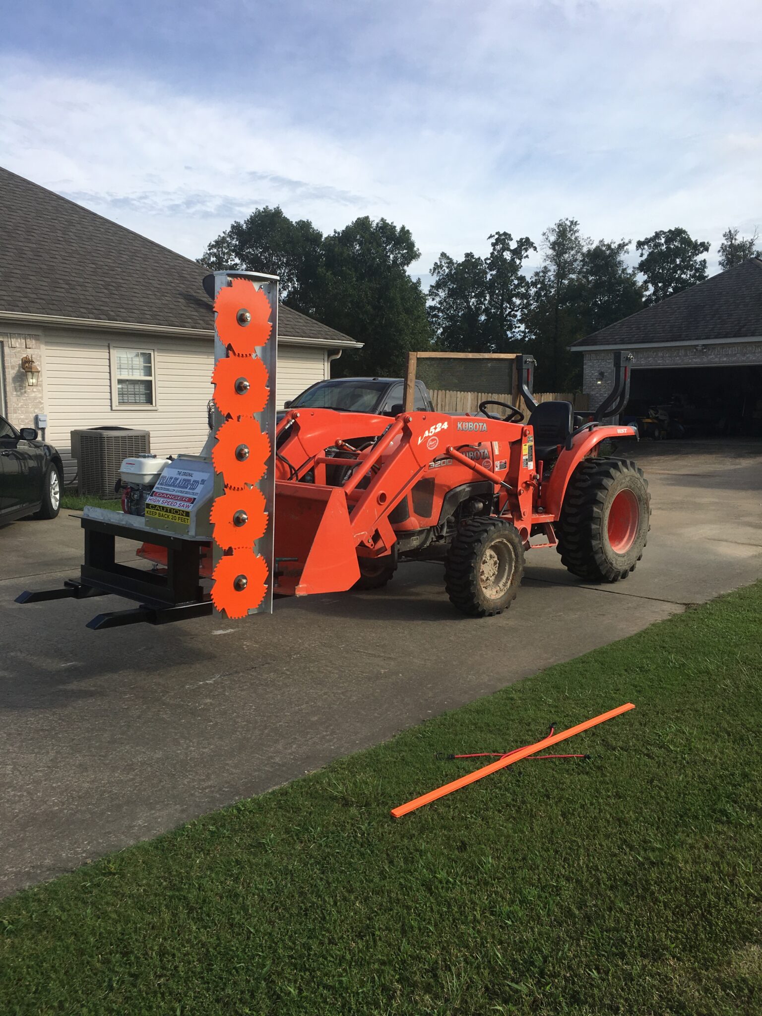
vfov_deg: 61.7
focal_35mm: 29
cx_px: 381
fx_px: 851
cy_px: 508
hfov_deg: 48.2
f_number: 2.2
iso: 25
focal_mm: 4.15
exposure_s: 1/1374
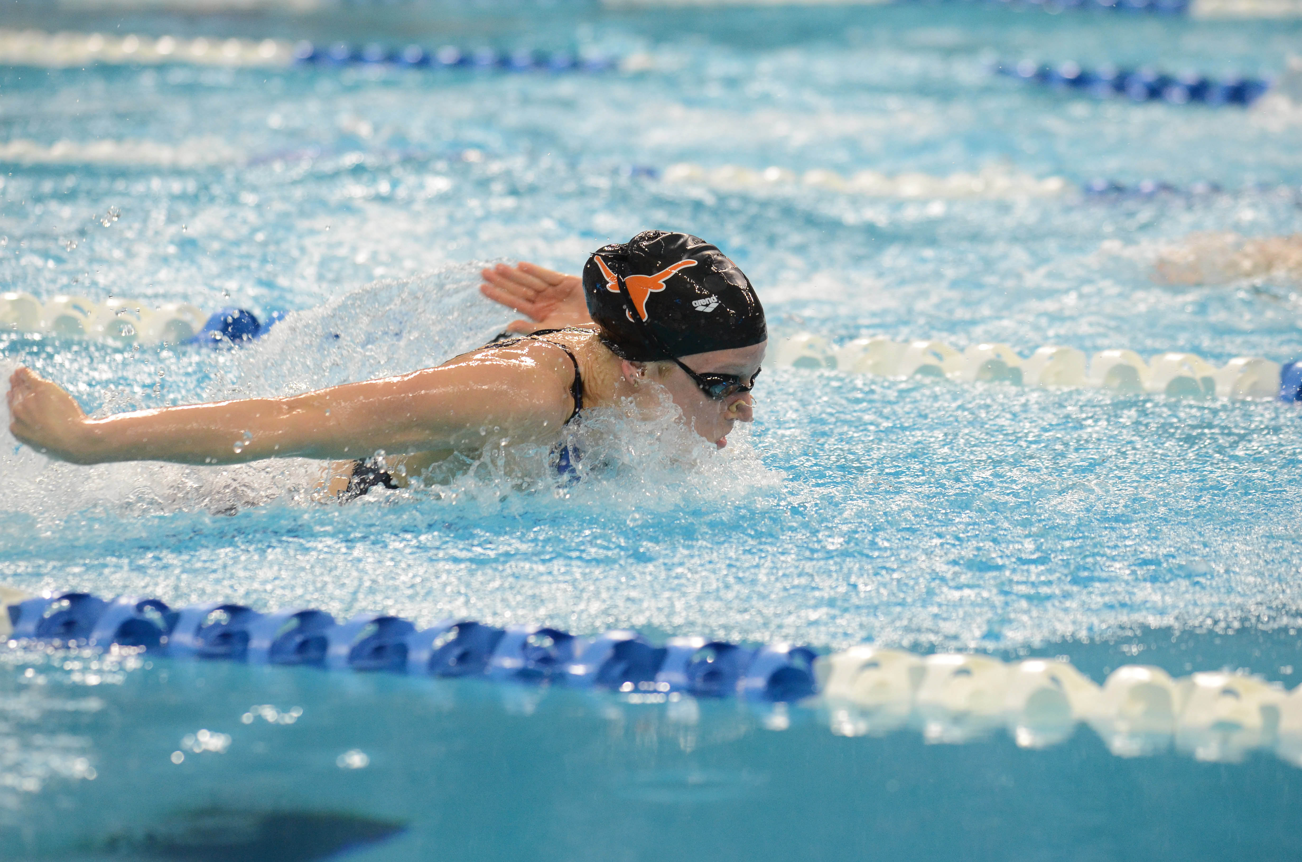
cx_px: 651
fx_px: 7309
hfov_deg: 10.2
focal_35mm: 202
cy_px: 431
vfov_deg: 6.8
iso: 1600
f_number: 2.8
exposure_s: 1/800
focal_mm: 135
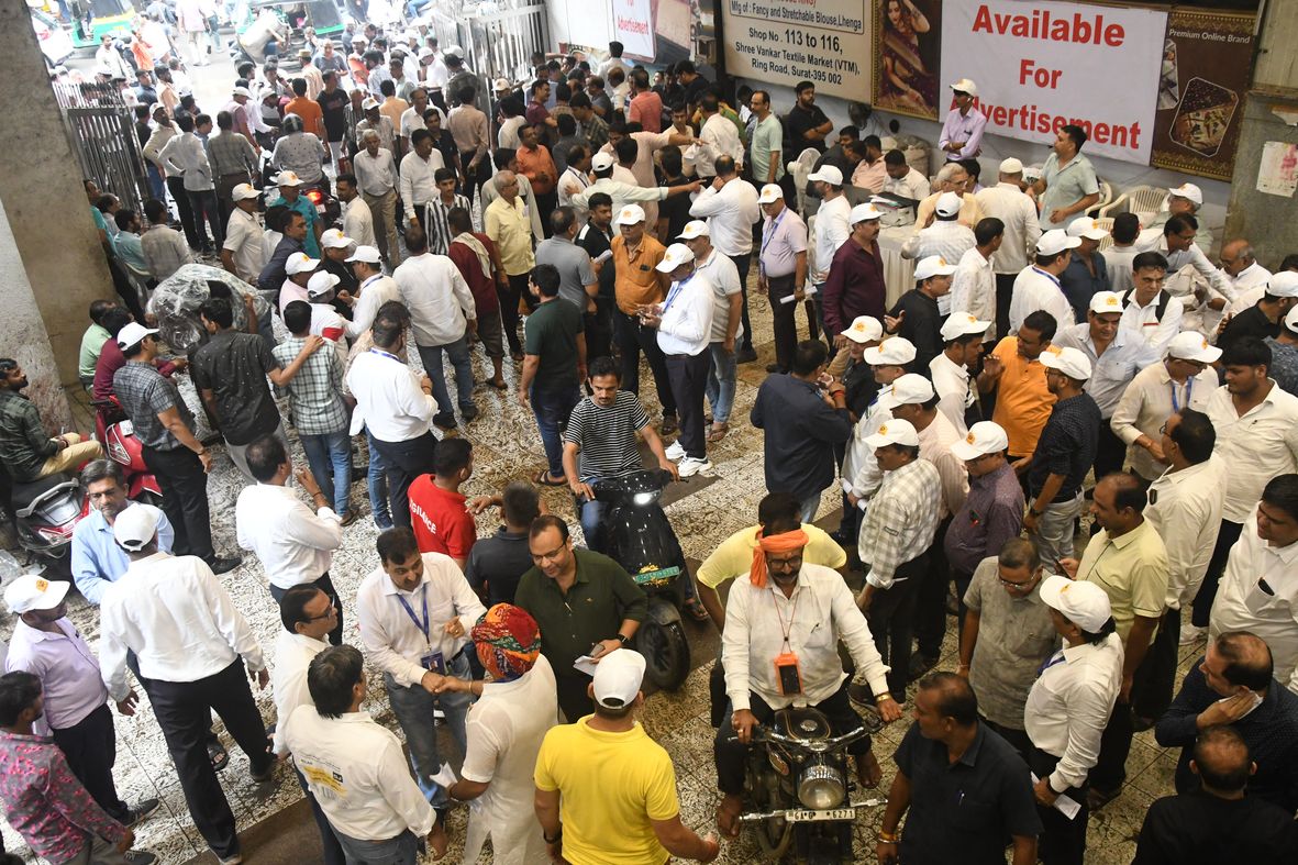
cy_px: 432
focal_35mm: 33
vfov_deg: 40.0
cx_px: 649
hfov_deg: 57.2
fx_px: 1190
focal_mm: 22
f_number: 4.5
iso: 3200
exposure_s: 1/125
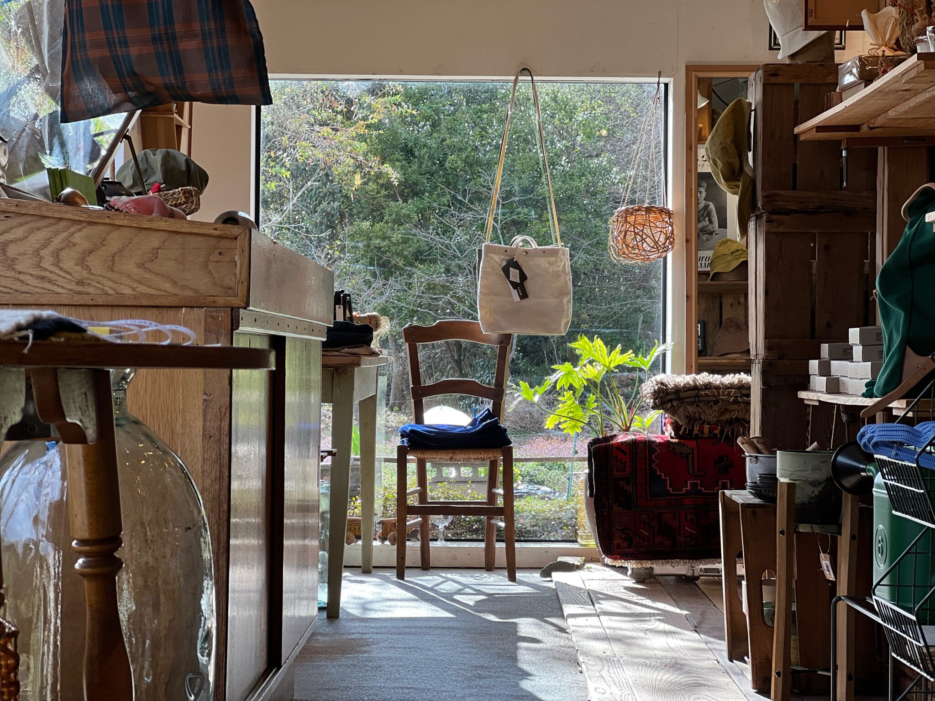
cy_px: 350
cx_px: 468
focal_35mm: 77
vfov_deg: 19.1
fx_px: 2080
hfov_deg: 25.3
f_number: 2.8
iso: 32
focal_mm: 9
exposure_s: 1/120
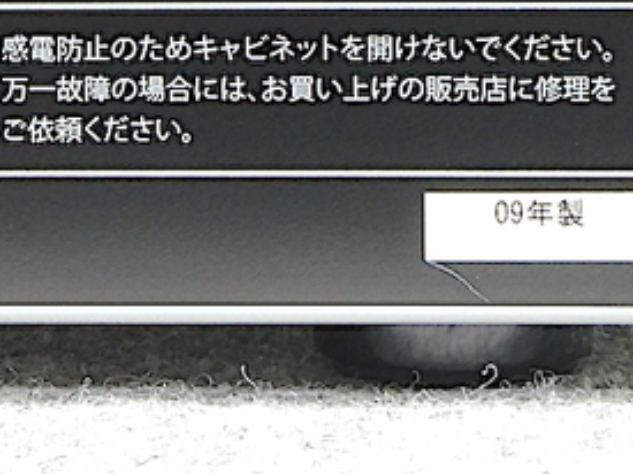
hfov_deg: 3.5
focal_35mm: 559
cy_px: -166
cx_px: -150
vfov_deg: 2.7
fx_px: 10218
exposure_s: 1/3.2
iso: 200
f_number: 5.5
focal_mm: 28.7
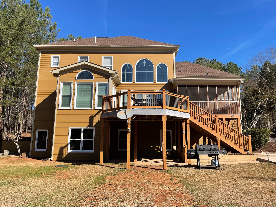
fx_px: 207
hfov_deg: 67.3
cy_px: 104
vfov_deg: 53.1
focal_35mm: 26
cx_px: 138
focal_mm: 4.2
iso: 32
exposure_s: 1/2747
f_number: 1.6
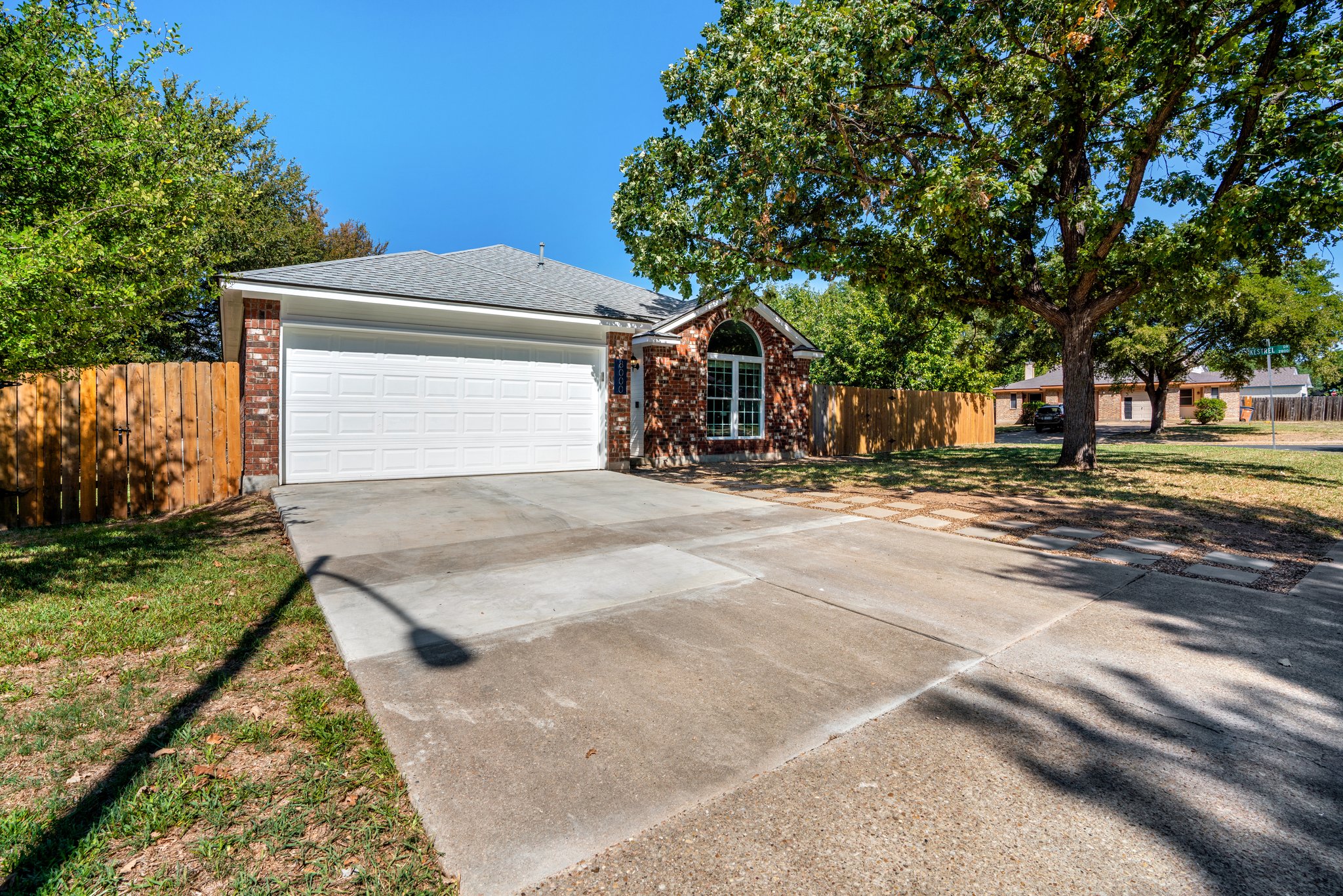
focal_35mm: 16
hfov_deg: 96.7
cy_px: 448
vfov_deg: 73.8
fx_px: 597
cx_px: 672
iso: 100
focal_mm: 16
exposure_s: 1/200
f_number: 10
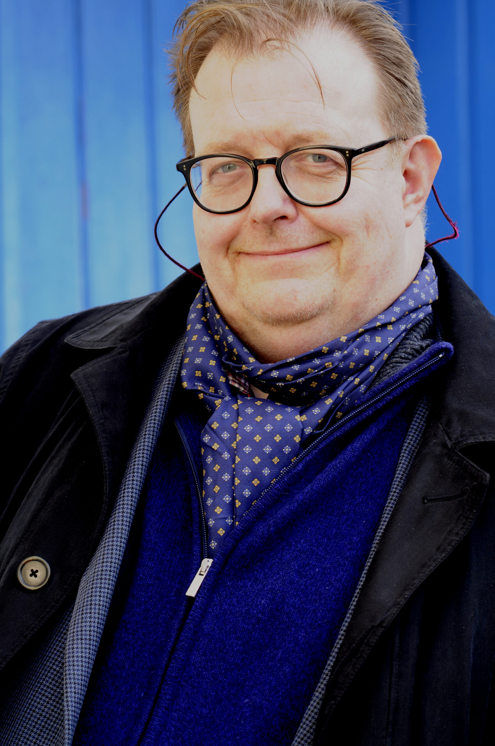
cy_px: 373
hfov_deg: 10.7
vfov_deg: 16.1
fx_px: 2637
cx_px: 248
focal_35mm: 128
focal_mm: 85
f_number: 5.6
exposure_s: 1/60
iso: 200
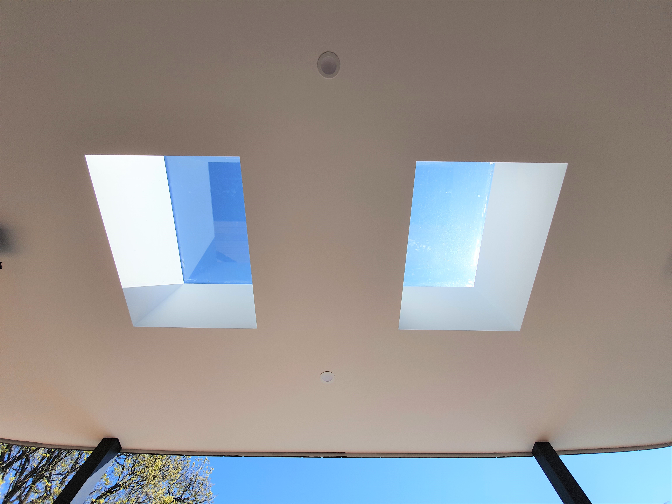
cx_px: 336
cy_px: 252
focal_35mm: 13
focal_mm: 1.8
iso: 50
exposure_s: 1/1396
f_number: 2.2
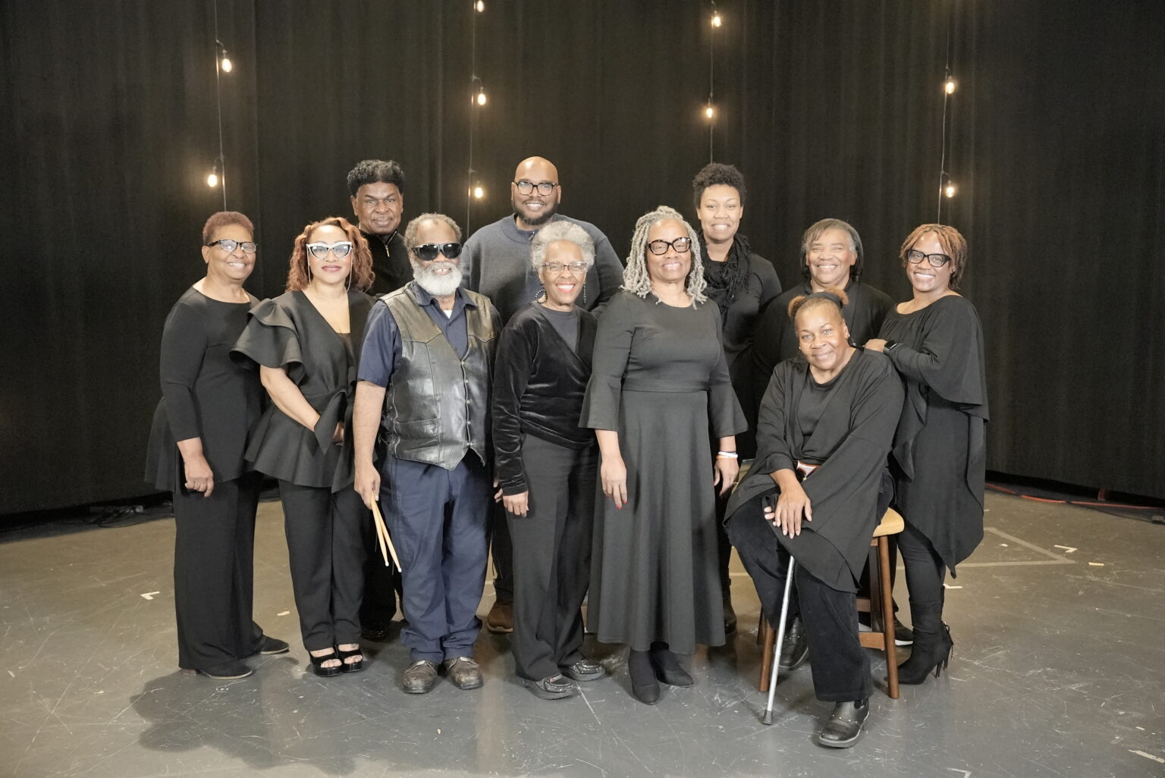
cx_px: 582
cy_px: 389
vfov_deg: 40.0
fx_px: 1068
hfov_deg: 57.2
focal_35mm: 33
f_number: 2.8
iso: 12800
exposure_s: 1/320
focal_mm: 33
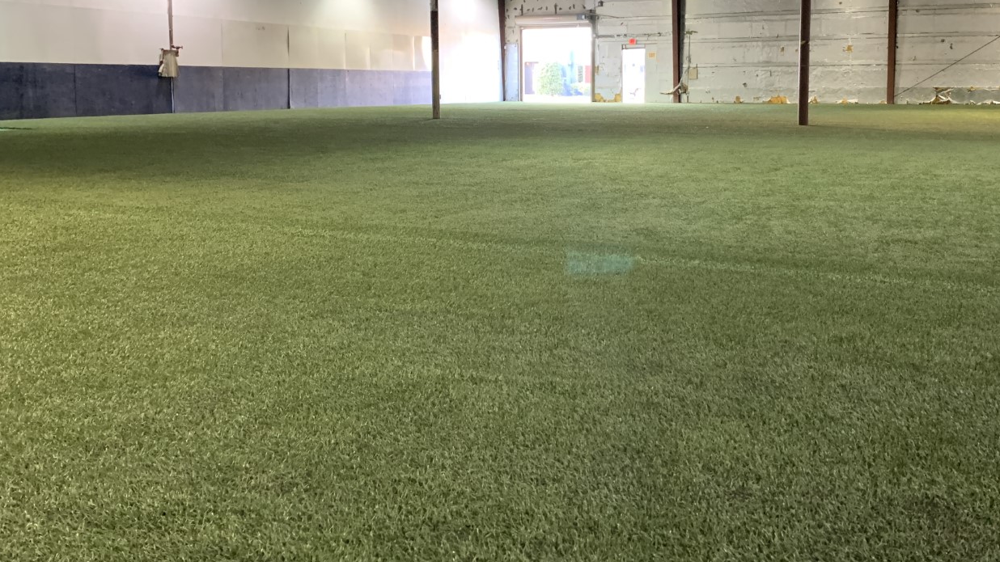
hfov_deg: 59.2
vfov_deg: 35.1
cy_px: 163
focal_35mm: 33
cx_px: 582
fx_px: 875
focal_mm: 4.25
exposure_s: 1/30
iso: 400
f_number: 1.8
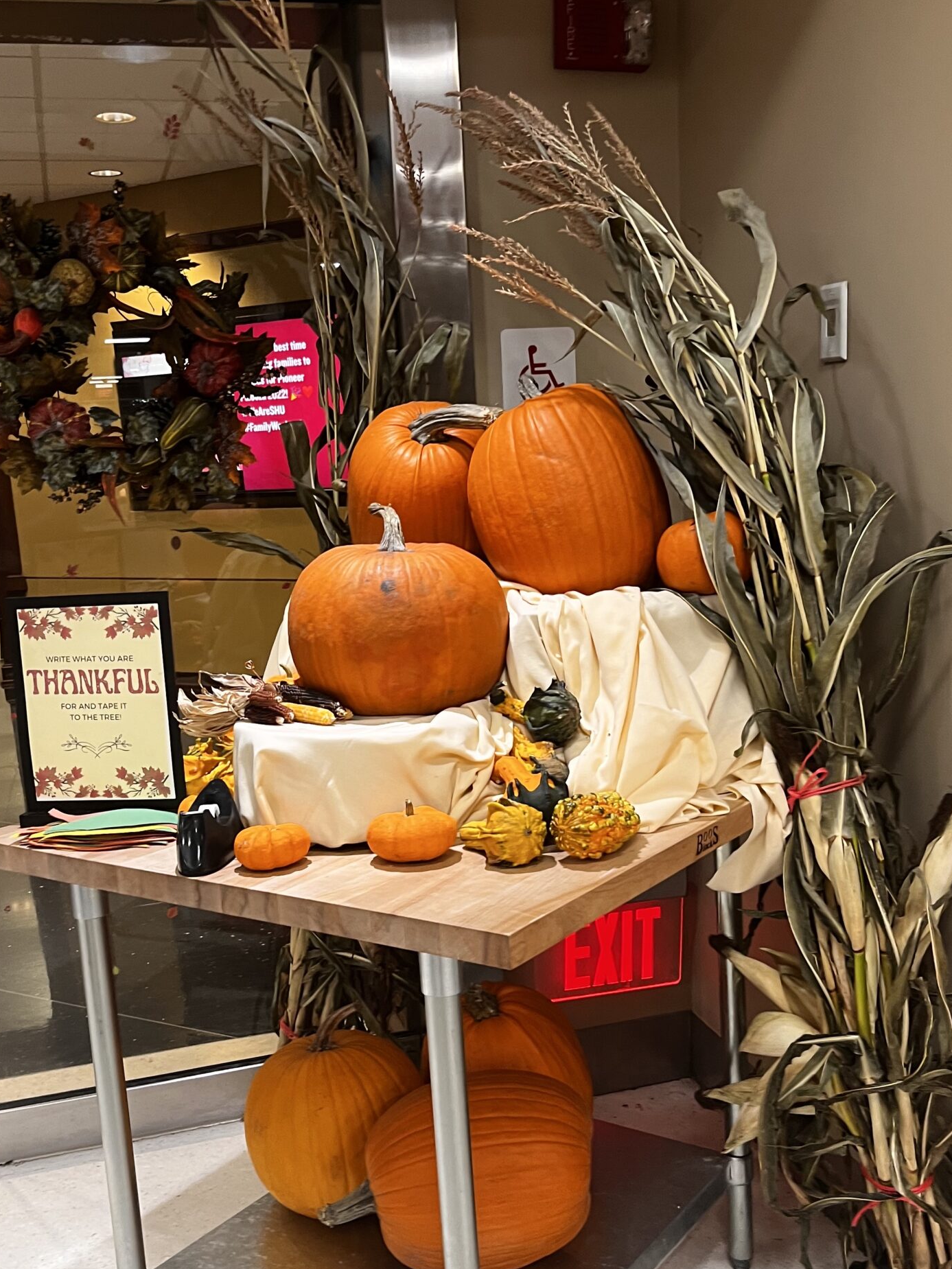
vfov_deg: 51.1
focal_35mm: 36
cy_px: 734
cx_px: 452
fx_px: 1320
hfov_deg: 39.7
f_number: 1.6
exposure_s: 1/60
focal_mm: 5.1
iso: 125
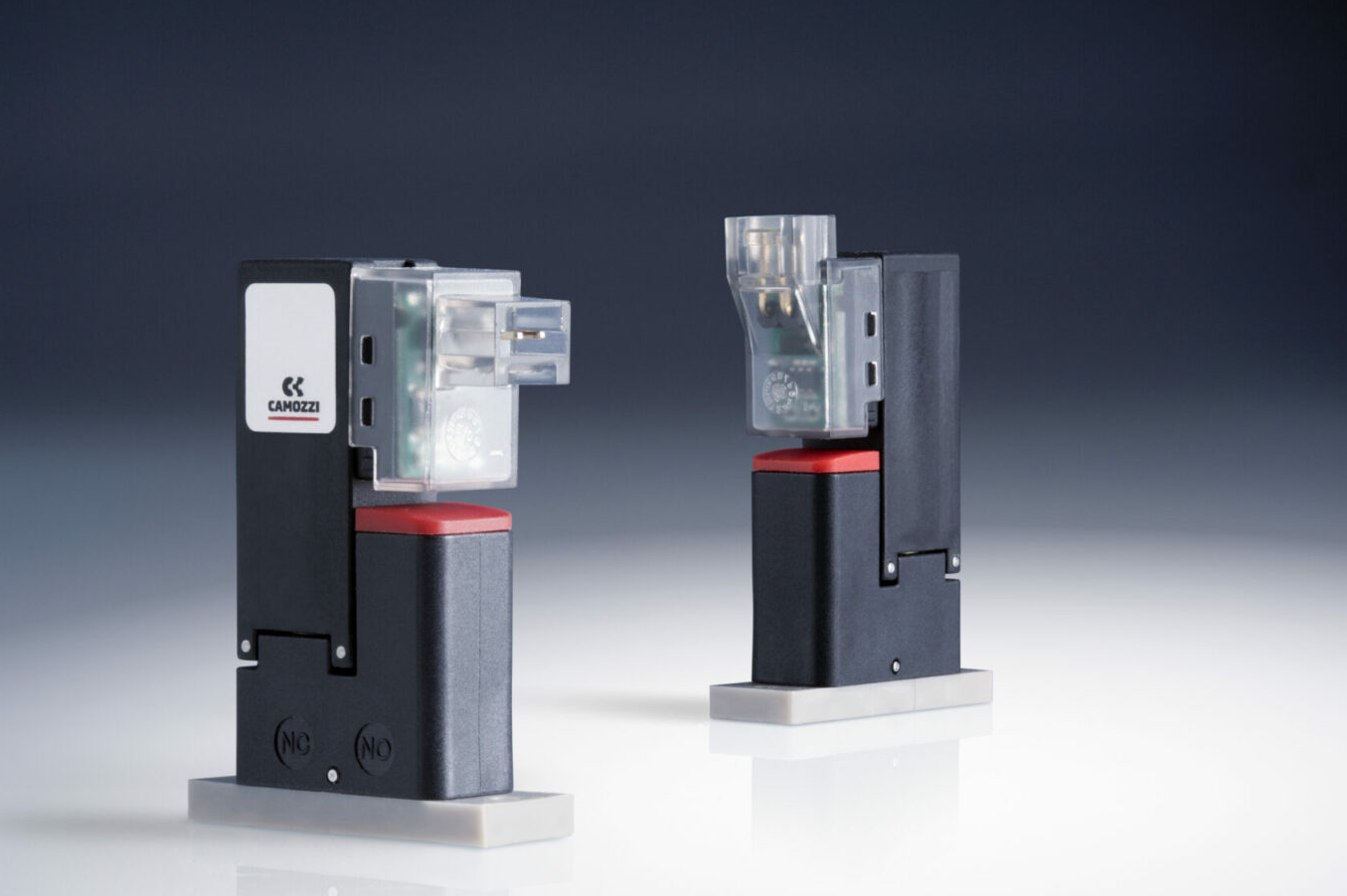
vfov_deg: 20.0
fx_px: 2543
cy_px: 474
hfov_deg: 29.7
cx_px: 607
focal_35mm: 68
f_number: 4
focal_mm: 60
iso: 100
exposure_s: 1/160
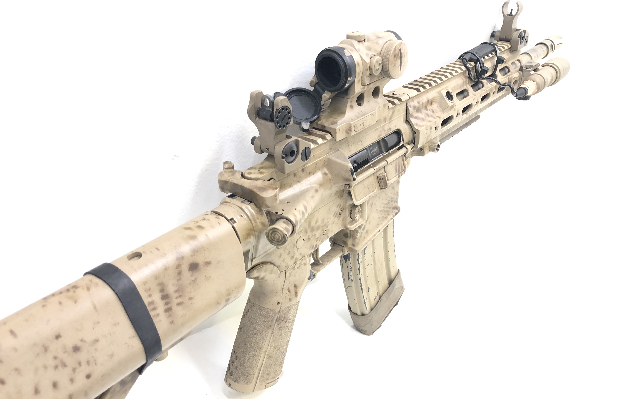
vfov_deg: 41.7
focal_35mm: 30
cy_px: 234
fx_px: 522
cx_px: 317
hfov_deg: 62.9
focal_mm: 3.99
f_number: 1.8
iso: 40
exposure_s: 1/17
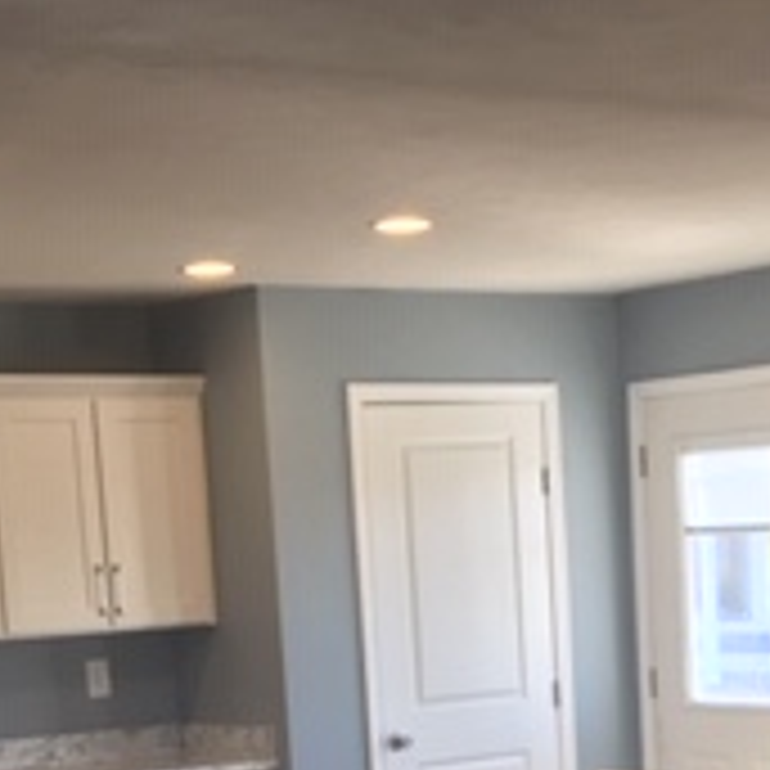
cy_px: 950
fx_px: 2416
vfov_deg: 17.2
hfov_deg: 18.0
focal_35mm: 96
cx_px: 531
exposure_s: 1/120
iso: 40
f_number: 2.2
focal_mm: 4.15
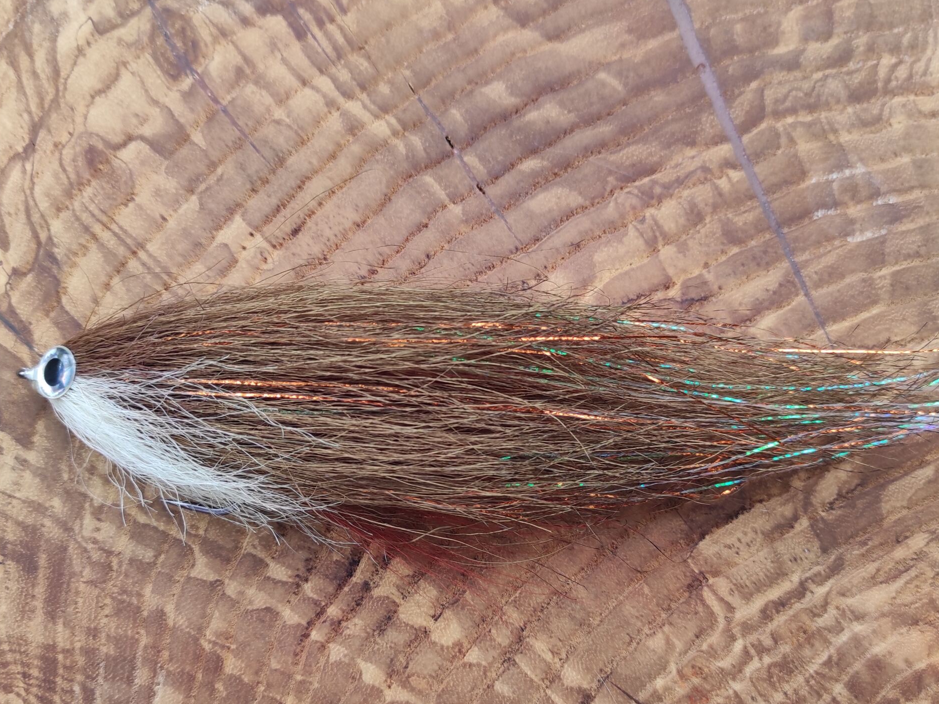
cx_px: 472
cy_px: 402
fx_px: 922
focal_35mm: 34
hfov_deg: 54.0
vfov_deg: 41.7
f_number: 1.89
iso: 100
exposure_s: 1/361
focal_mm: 5.43
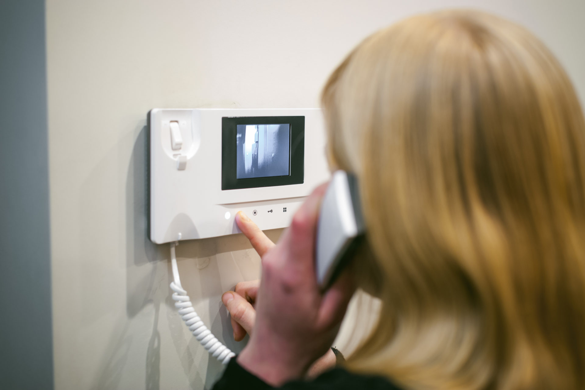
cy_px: 195
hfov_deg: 39.6
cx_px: 292
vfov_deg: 27.0
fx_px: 812
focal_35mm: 50
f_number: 2.8
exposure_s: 1/50
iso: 2000
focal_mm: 50
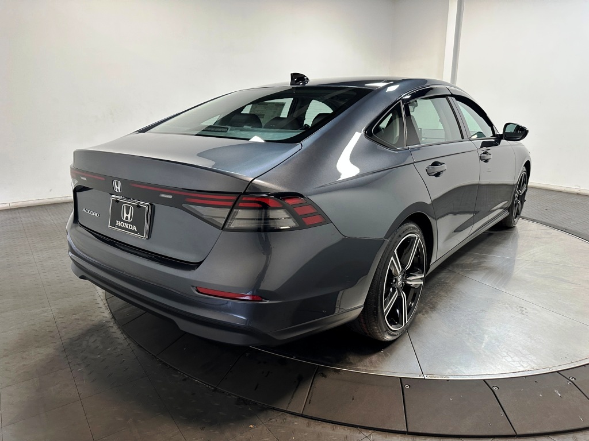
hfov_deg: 71.6
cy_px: 220
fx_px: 408
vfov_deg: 56.8
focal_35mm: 24
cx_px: 294
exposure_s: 1/60
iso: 320
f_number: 1.78
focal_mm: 6.86
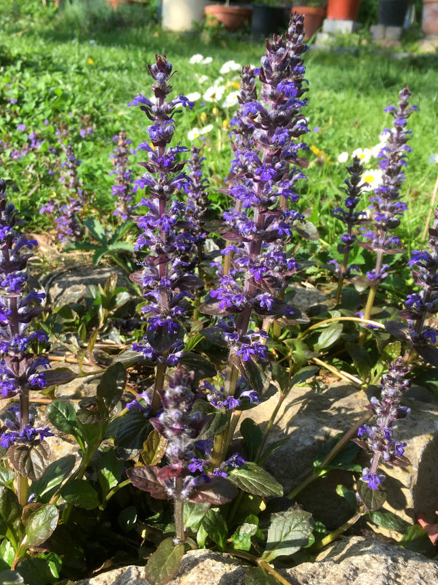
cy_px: 296
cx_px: 184
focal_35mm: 36
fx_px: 608
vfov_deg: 51.4
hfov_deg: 39.5
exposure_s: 1/509
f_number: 2.2
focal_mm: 4.15
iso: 25
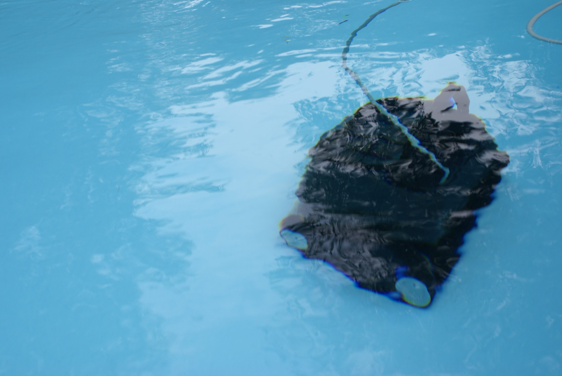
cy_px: 188
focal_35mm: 52
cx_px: 281
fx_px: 821
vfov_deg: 25.8
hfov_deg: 37.8
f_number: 5.6
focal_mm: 35
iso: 100
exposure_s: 1/250
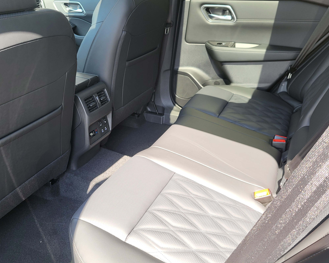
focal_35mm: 31
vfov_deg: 47.1
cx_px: 158
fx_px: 302
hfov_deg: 57.2
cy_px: 130
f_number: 1.8
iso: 40
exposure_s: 1/150
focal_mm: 5.4
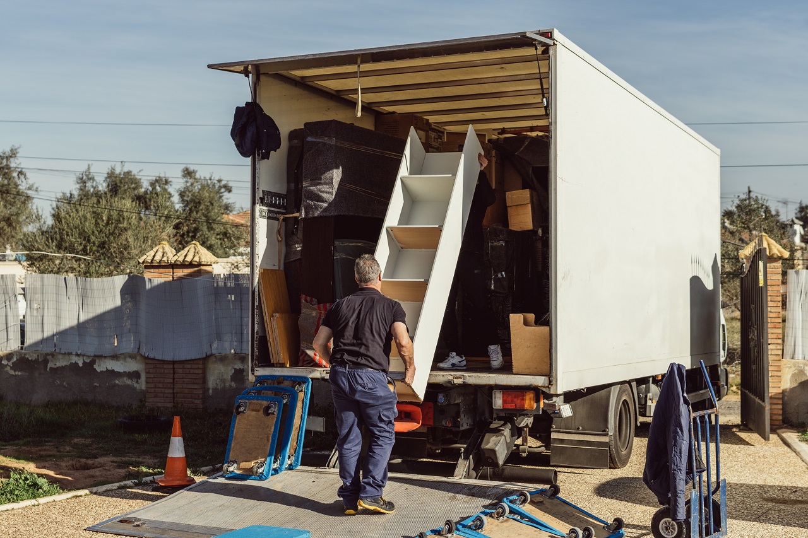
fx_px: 1178
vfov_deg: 25.7
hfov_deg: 37.9
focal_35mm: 52
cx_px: 404
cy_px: 269
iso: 100
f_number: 2.2
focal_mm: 35
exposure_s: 1/4000
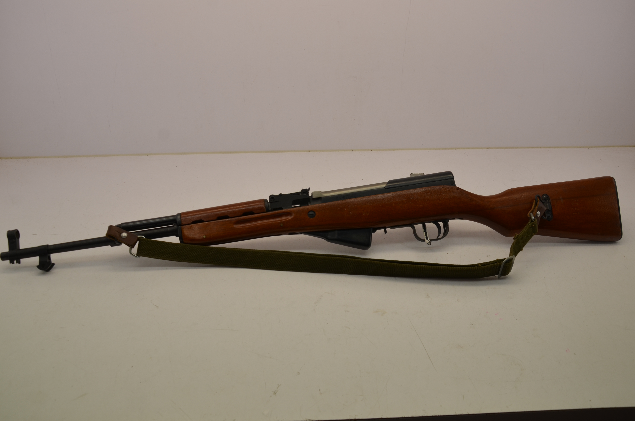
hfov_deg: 59.6
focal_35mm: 32
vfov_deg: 41.5
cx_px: 318
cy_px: 210
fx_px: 554
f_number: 7.1
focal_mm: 21
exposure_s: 1/200
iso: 200
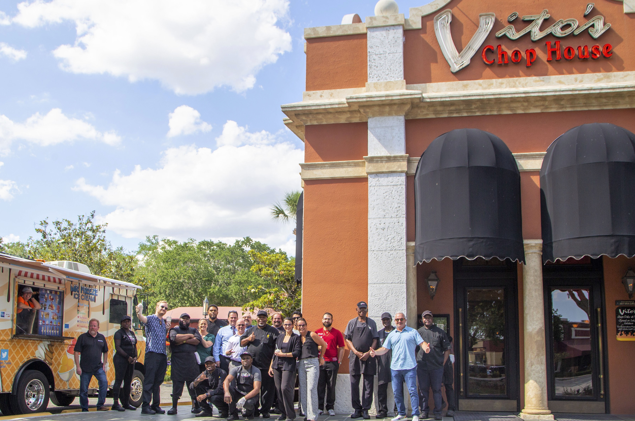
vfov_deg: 41.5
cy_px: 210
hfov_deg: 59.6
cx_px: 318
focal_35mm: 32
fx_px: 554
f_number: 3.8
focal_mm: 21
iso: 640
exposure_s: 1/125
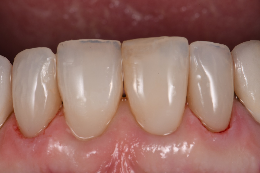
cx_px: 130
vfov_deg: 8.7
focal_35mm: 157
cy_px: 86
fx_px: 1133
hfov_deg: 13.1
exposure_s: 1/160
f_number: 36
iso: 200
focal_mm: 105
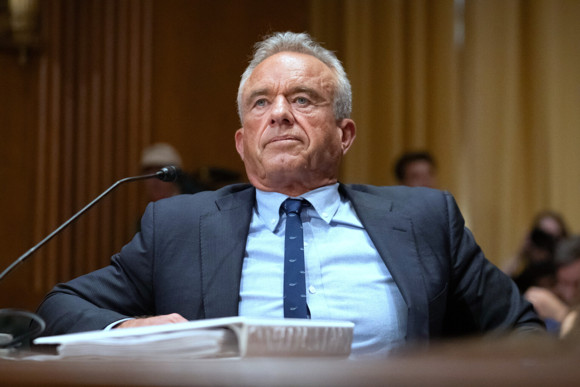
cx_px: 290
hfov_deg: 19.5
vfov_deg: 13.0
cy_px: 194
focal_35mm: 105
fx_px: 1692
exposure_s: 1/400
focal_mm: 70
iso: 6400
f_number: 2.8
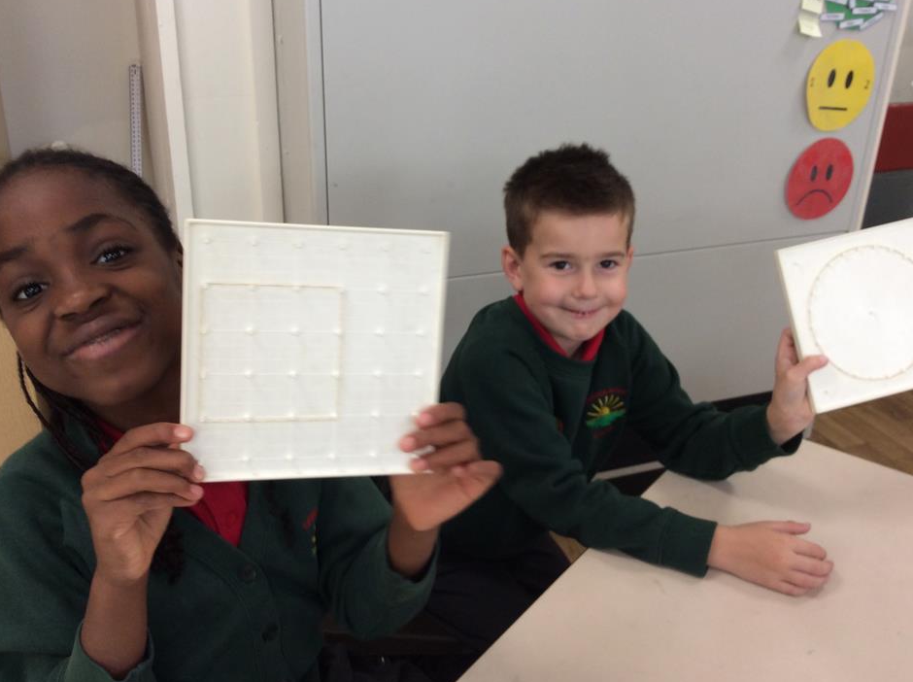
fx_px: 922
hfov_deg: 52.7
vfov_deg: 40.6
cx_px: 449
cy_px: 329
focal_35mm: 35
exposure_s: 1/25
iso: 50
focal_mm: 3.3
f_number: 2.4
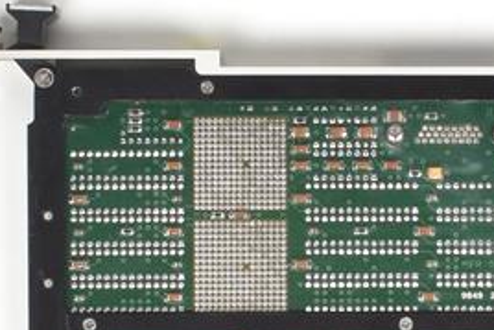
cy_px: 308
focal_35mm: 77
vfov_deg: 17.4
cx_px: 396
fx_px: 1059
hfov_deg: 25.8
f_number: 16
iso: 250
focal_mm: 23
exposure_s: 1/200
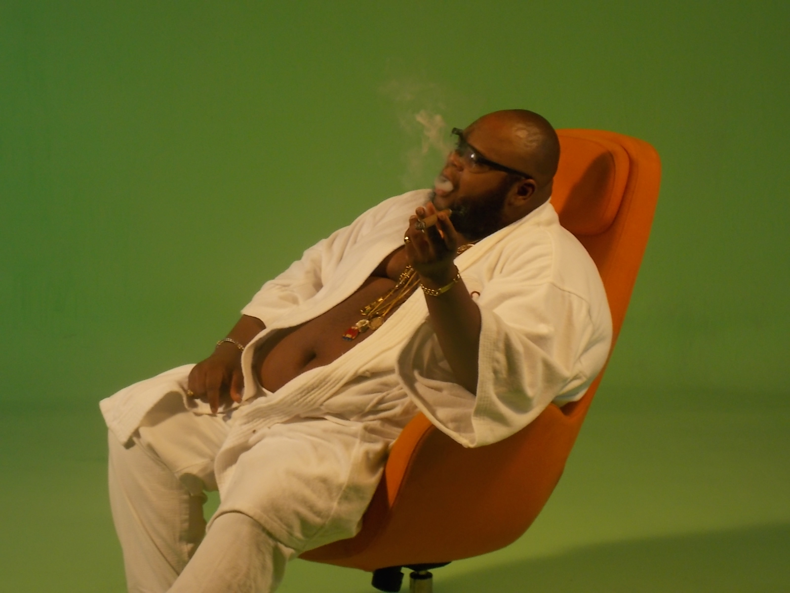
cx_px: 395
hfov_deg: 20.2
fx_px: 2214
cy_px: 296
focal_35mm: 97
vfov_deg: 15.2
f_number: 4.6
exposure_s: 1/60
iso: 160
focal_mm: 17.2
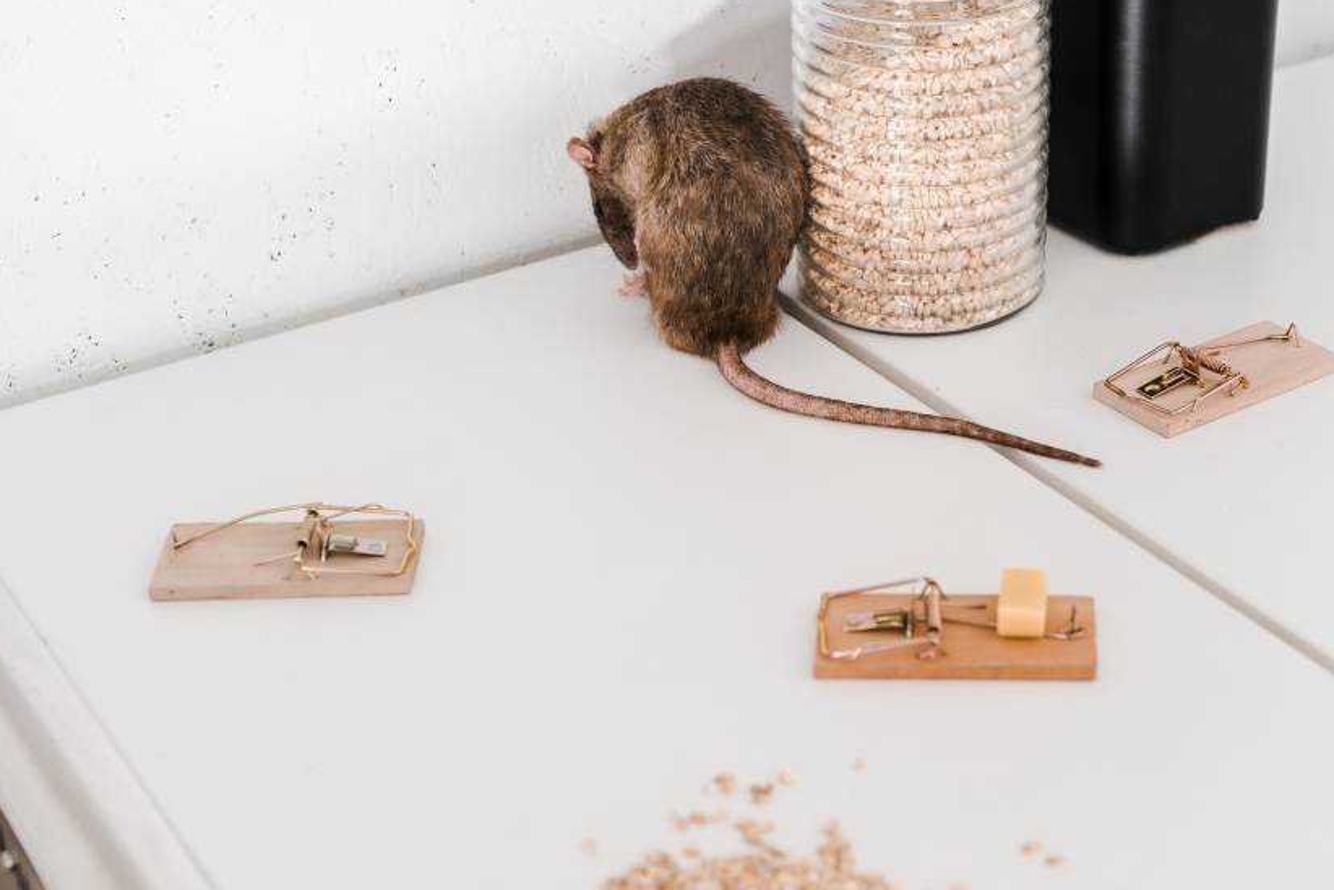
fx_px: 2705
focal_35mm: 73
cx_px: 777
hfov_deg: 27.7
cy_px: 294
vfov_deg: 18.6
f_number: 4.5
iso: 320
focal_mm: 50
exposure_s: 1/160
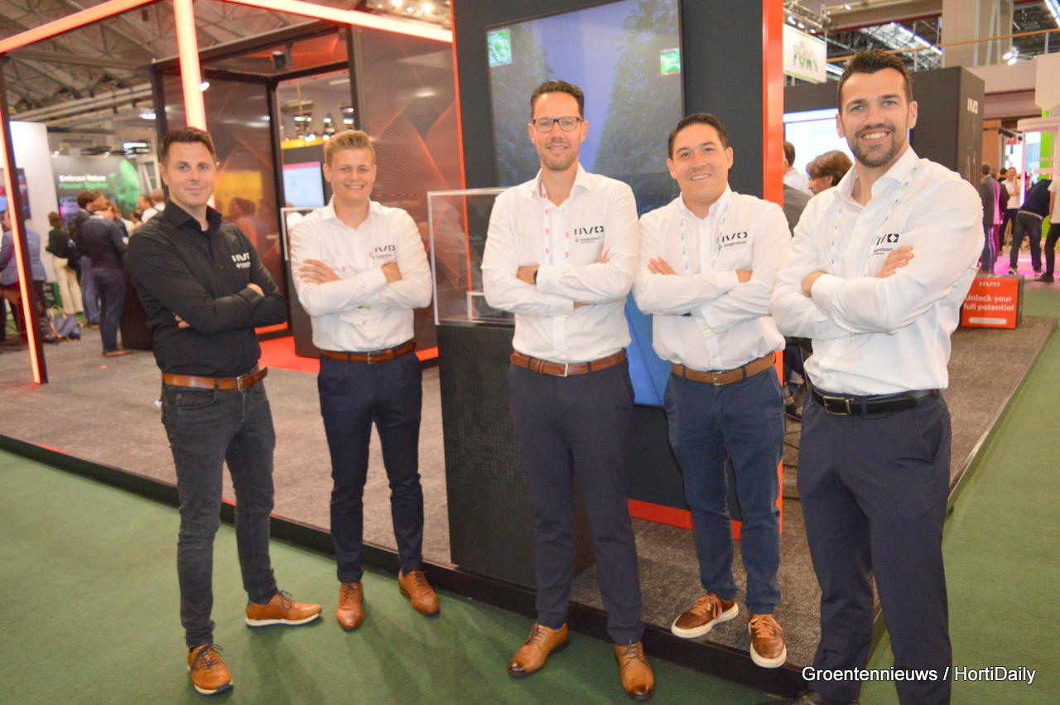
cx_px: 530
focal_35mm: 27
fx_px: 794
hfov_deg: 67.4
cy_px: 352
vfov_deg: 47.8
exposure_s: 1/160
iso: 1400
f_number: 3.5
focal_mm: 18
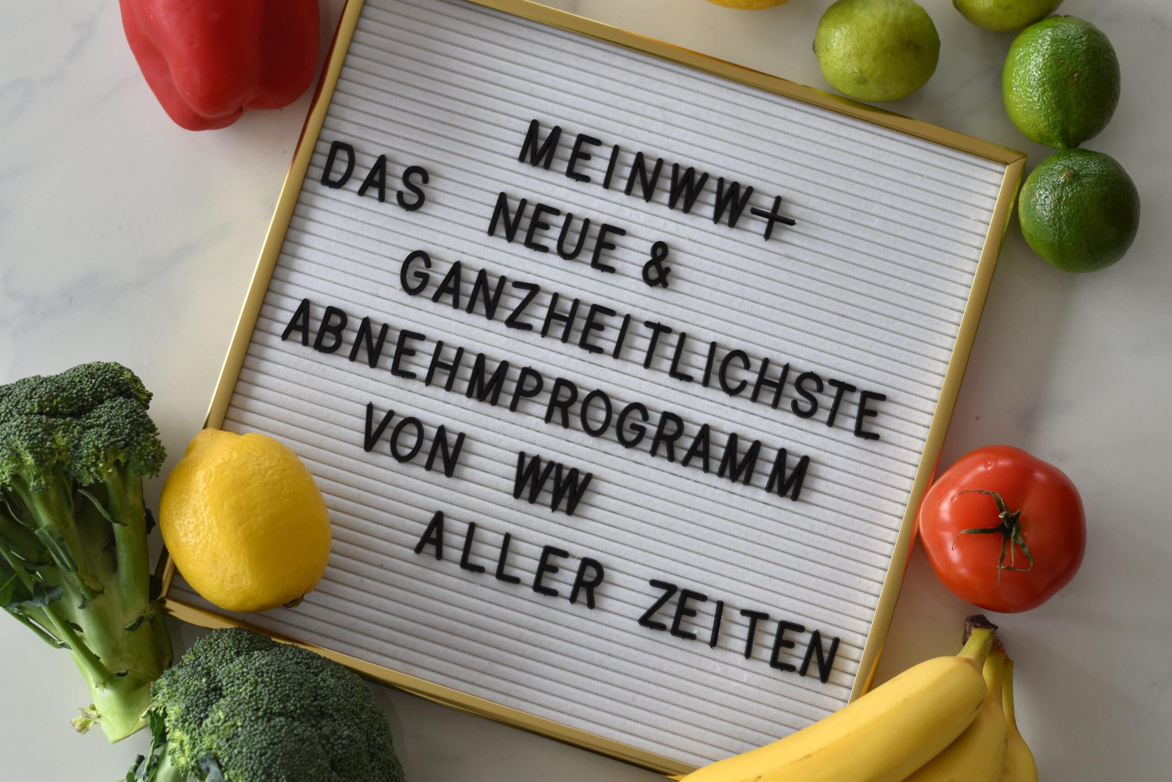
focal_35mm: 75
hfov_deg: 27.0
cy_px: 391
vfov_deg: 18.2
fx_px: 2442
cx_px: 586
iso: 100
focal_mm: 50
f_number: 3.5
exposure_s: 1/50
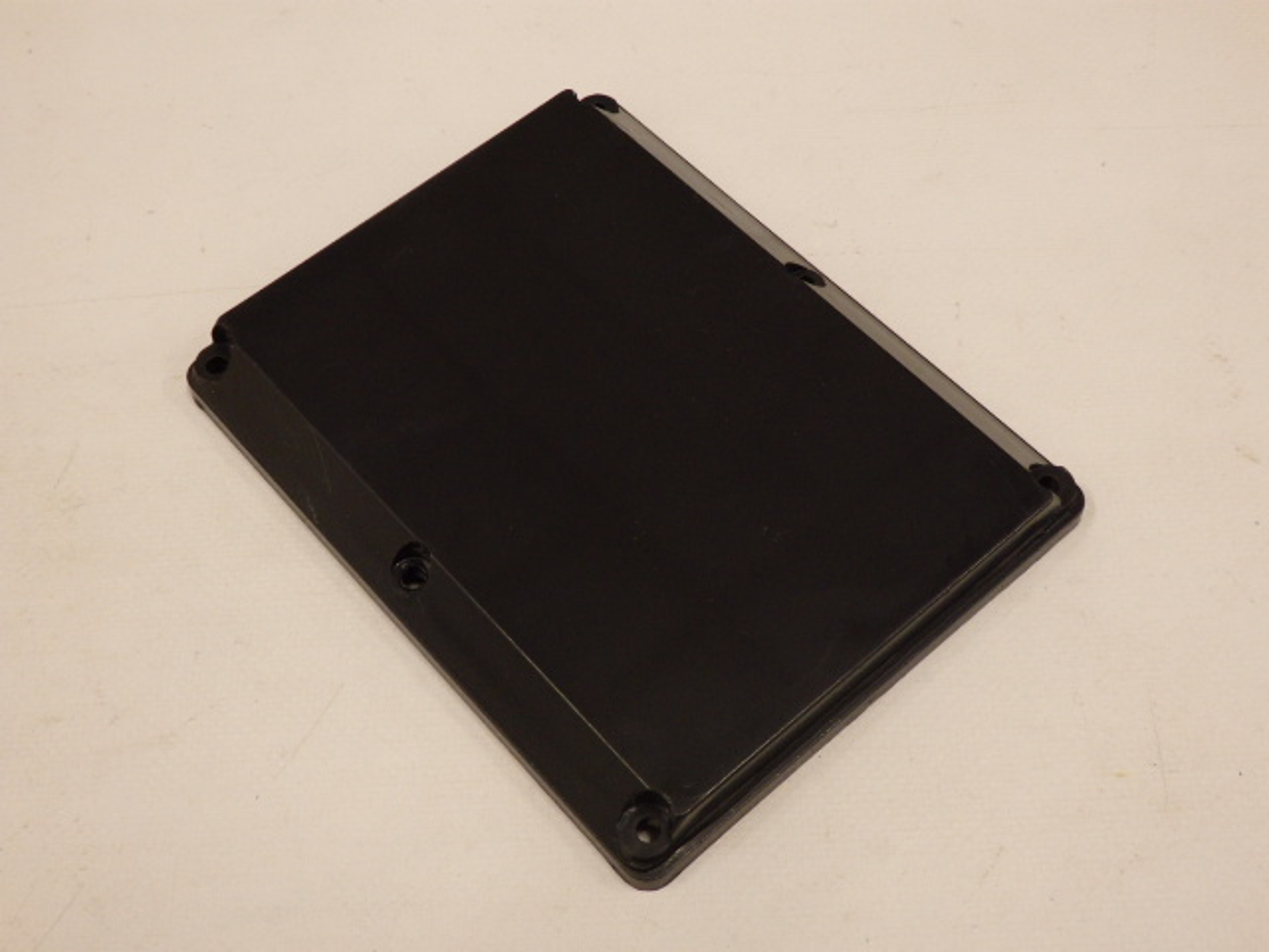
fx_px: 1650
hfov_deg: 42.1
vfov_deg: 32.2
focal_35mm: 45
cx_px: 634
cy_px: 476
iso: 500
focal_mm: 8
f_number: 3.8
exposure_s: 1/80
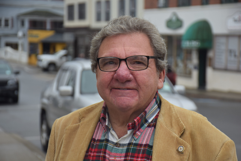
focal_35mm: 112
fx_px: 753
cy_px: 80
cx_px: 120
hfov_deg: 18.2
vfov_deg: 12.2
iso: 100
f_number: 5
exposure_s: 1/125
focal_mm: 75
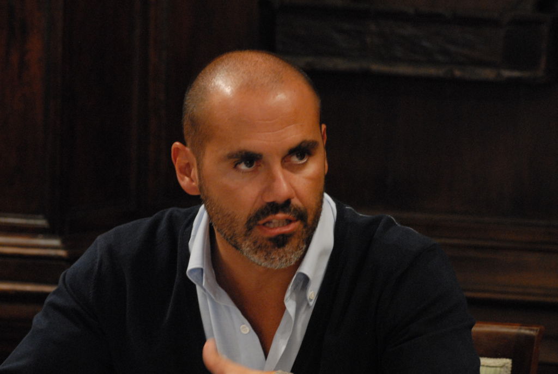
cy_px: 187
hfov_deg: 10.9
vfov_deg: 7.4
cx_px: 279
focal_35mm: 188
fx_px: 2912
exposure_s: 1/45
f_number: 3.2
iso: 1600
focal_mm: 125
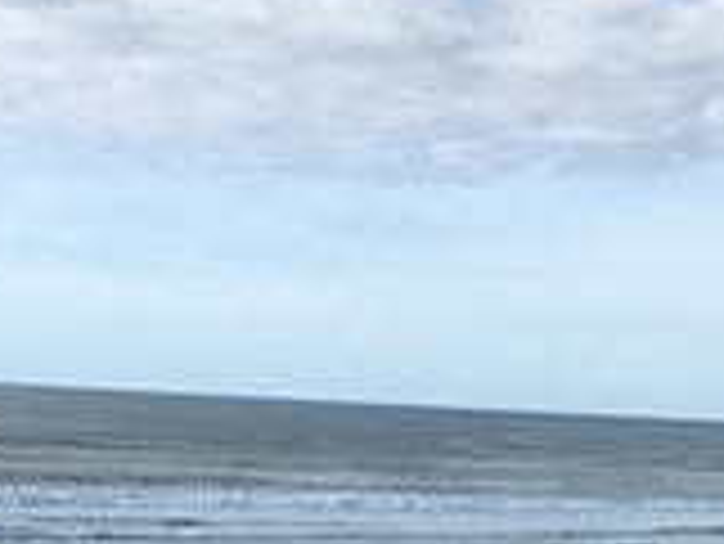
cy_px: 708
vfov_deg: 15.6
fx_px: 1884
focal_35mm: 90
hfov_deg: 21.5
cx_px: 553
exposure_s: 1/1570
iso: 25
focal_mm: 4.15
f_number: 2.2
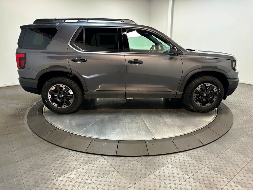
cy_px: 95
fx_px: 175
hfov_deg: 71.6
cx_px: 126
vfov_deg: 56.8
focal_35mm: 24
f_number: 1.78
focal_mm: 6.86
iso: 640
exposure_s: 1/60
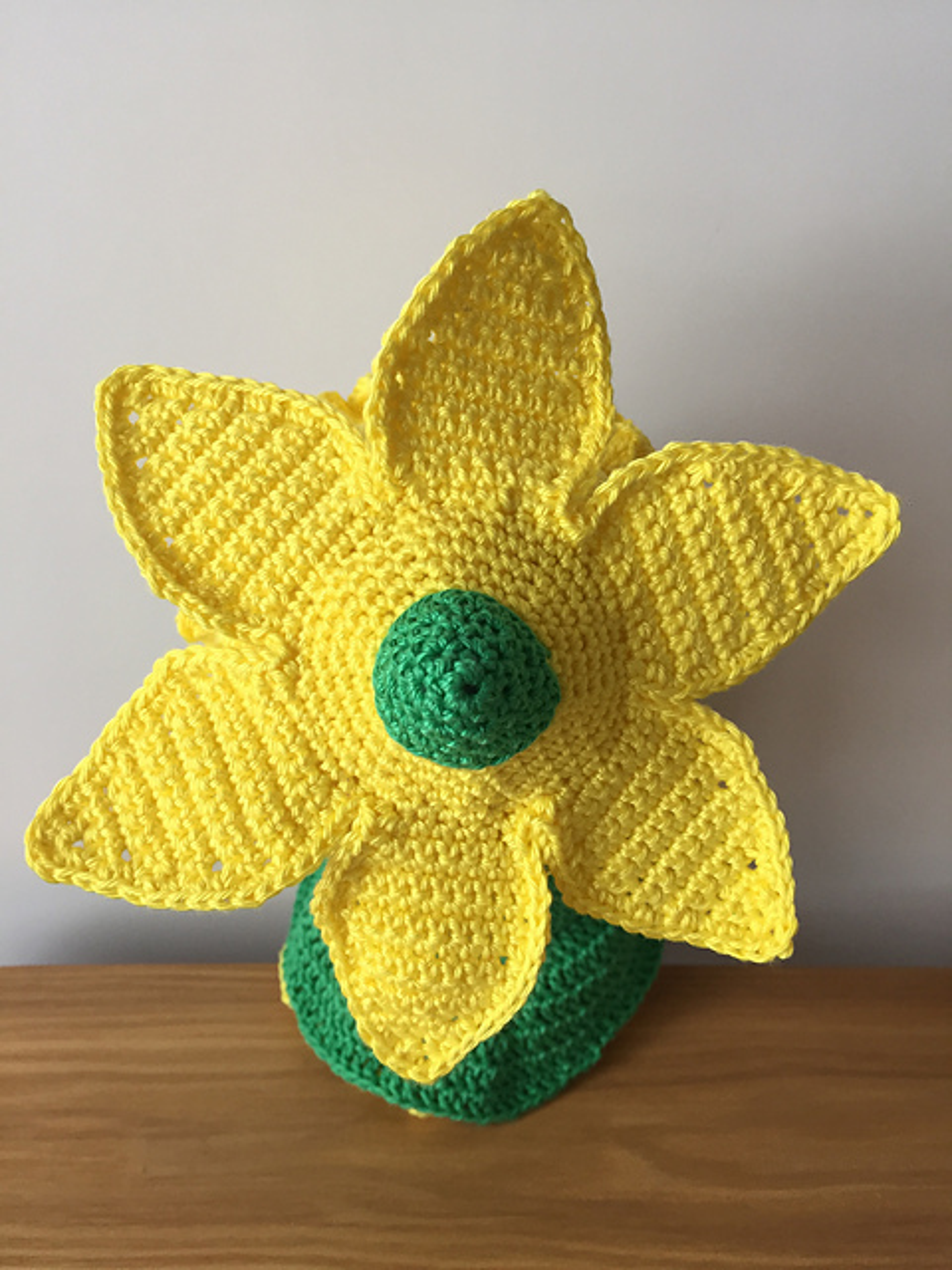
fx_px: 1063
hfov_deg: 48.2
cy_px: 635
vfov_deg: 61.7
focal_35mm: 29
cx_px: 476
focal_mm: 4.15
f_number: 2.2
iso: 64
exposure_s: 1/33
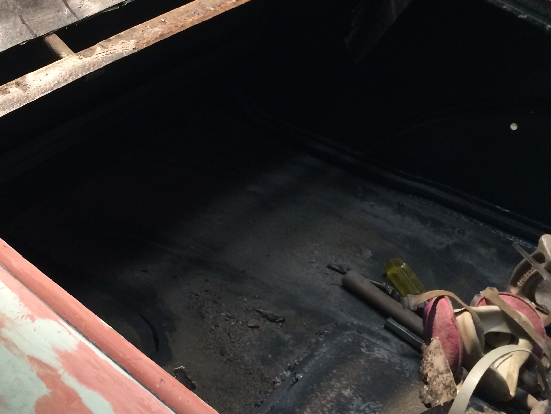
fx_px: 892
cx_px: 122
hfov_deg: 33.5
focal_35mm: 56
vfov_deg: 26.0
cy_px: 145
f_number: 2.2
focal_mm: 4.15
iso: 125
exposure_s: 1/30
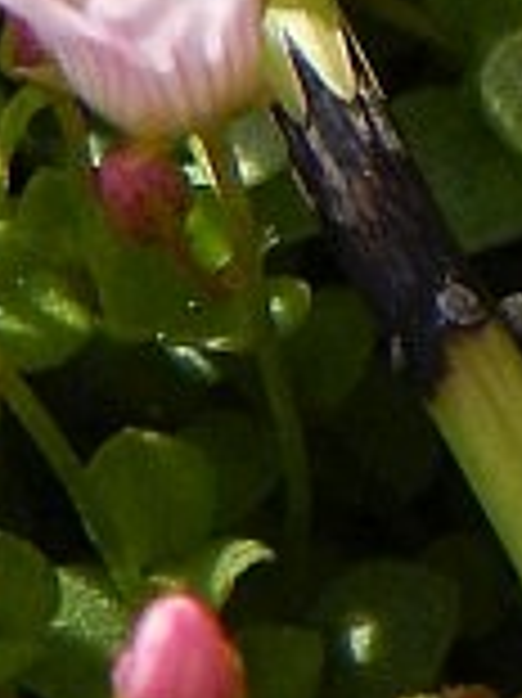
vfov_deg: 7.6
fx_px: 4993
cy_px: -793
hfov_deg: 5.5
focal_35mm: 248
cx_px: 1768
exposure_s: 1/1000
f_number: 3.7
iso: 160
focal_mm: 5.6
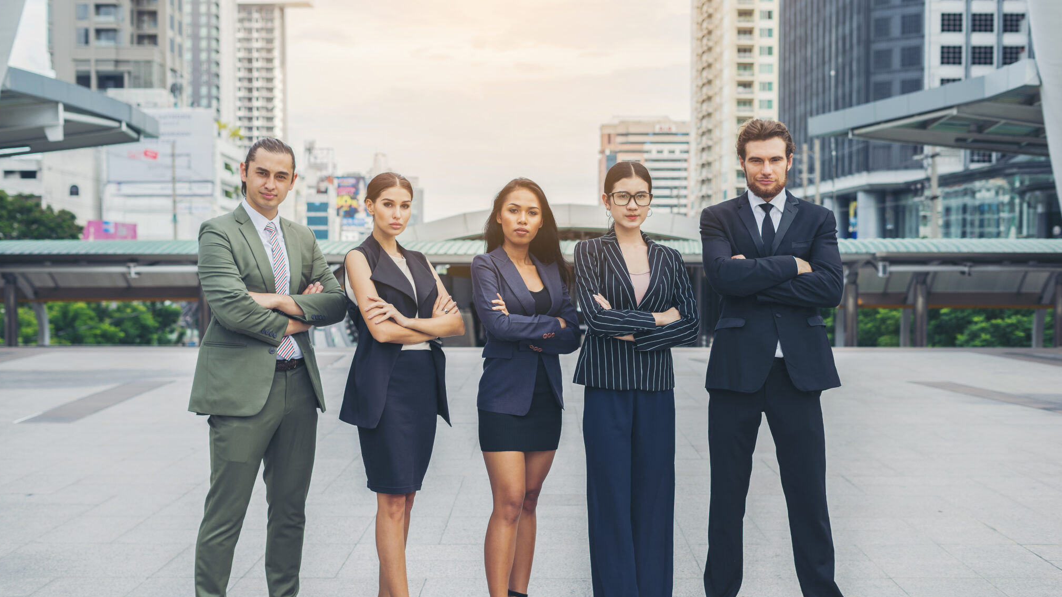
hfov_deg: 39.2
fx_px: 1492
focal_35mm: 53
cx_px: 530
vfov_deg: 22.6
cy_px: 325
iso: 100
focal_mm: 50
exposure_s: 1/250
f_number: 3.5
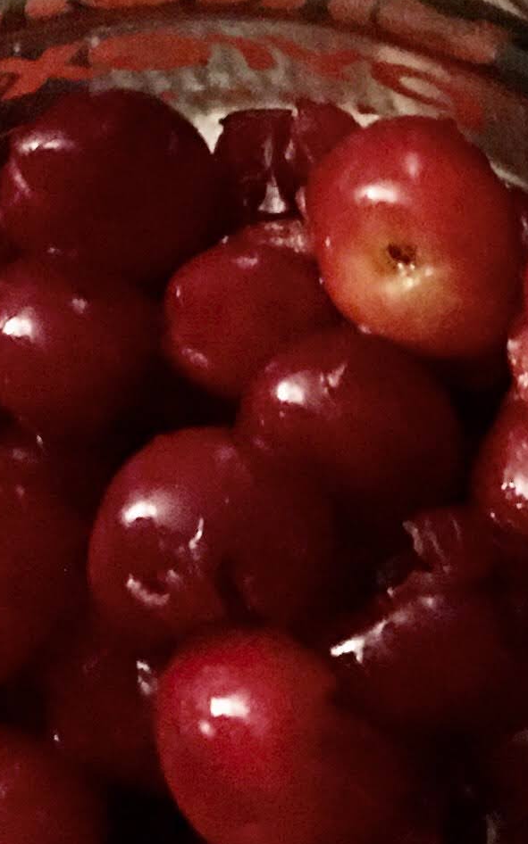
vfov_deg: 15.5
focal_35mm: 131
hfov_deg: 10.0
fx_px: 3017
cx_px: 436
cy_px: -87
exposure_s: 1/4
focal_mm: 4.15
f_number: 2.2
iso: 250
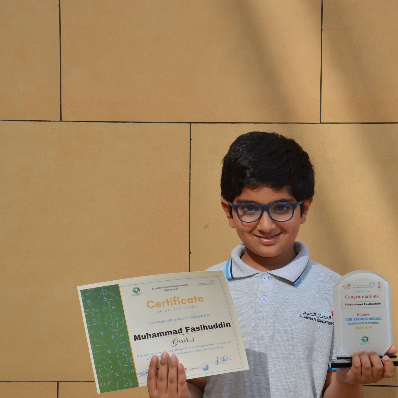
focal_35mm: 120
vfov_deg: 14.5
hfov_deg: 14.5
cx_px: 236
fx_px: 1561
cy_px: 199
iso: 200
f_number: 5.6
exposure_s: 1/500
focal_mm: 62
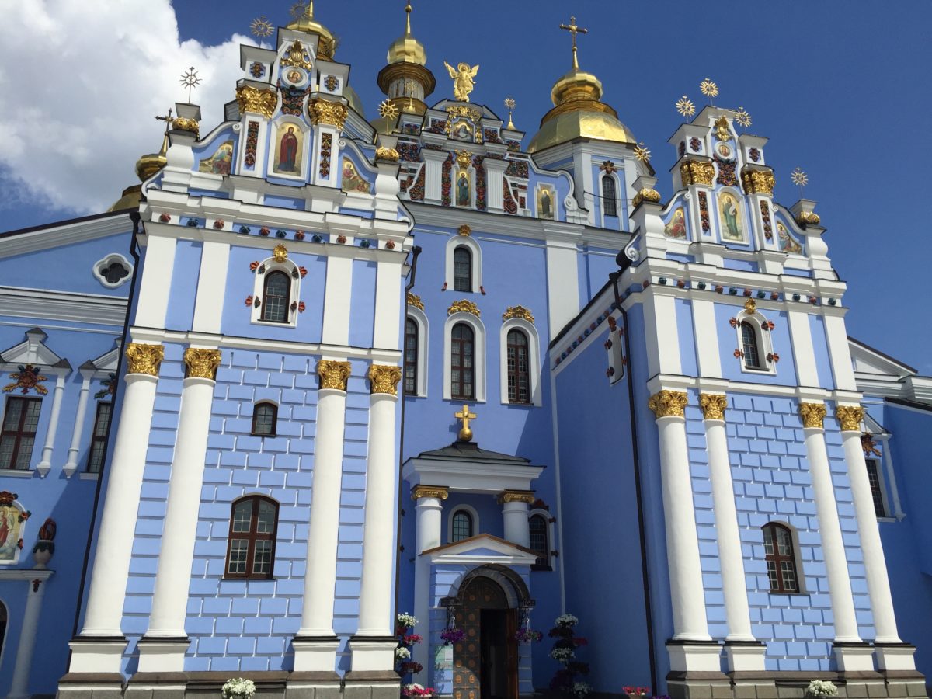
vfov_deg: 48.2
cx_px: 466
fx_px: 781
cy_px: 350
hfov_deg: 61.7
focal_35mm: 29
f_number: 2.2
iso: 32
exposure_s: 1/3968
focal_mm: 4.15
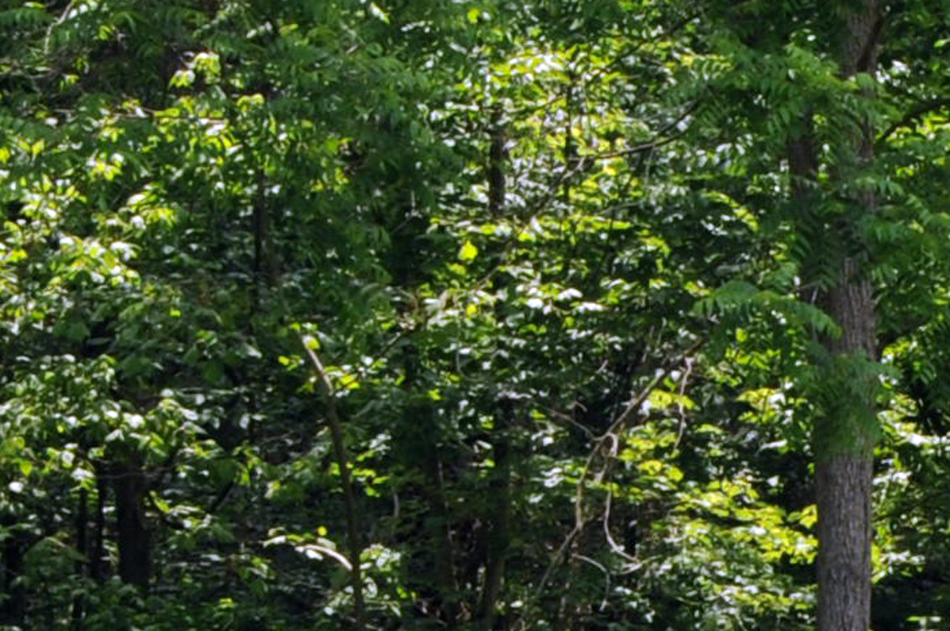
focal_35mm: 129
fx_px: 3400
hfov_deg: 15.2
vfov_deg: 10.5
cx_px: 1206
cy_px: 643
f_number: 9
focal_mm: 24
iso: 200
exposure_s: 1/125
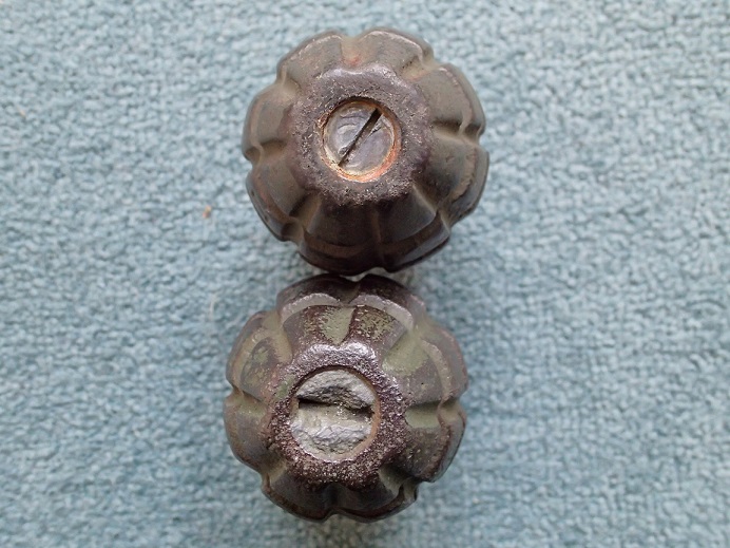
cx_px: 365
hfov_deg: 60.0
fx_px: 633
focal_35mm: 30
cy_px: 274
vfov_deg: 46.8
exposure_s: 1/60
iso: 800
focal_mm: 5.5
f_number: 3.2
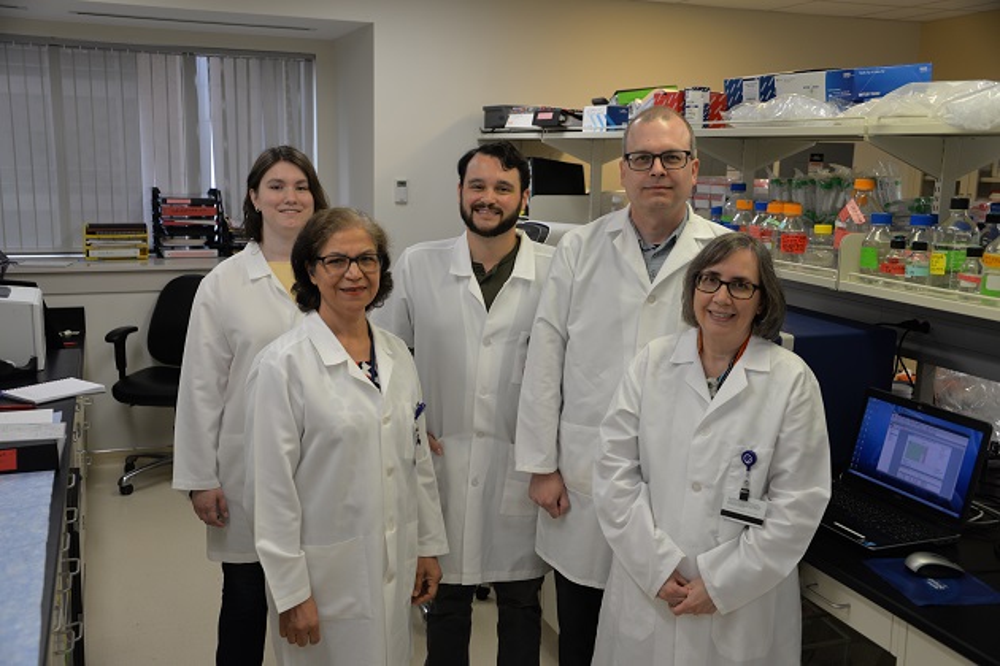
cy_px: 333
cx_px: 500
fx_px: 1000
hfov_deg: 53.1
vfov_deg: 36.9
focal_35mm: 36
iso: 400
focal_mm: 36
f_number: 5
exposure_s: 1/100
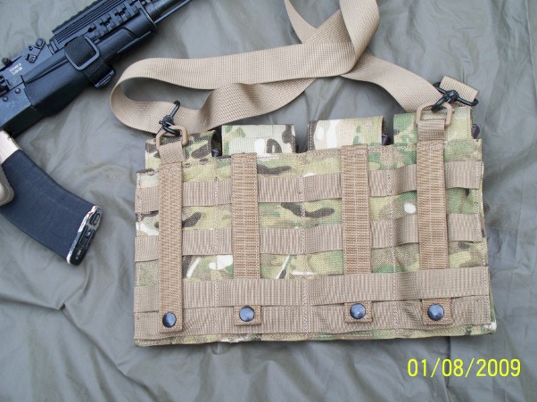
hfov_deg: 38.2
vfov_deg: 29.1
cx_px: 268
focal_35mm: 50
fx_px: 775
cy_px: 207
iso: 64
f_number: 2.9
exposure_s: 1/60
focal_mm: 9.86
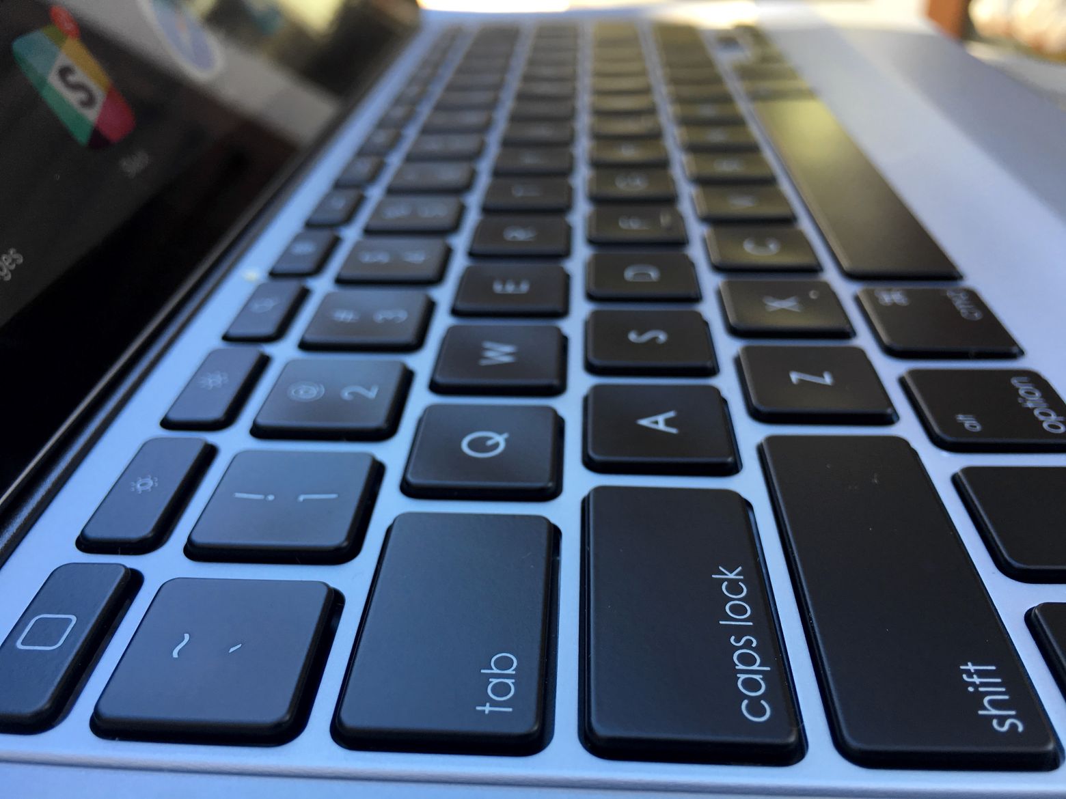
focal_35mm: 29
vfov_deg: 48.2
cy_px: 400
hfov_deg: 61.7
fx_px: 893
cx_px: 533
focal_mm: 4.15
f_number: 2.2
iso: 25
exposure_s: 1/60
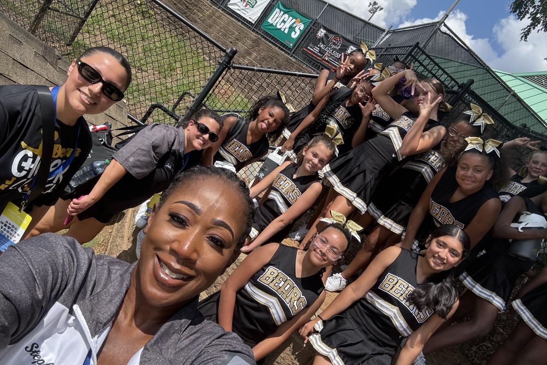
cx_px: 274
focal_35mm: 24
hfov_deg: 73.7
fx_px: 365
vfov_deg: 53.1
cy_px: 176
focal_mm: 2.69
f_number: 1.9
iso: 25
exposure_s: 1/831
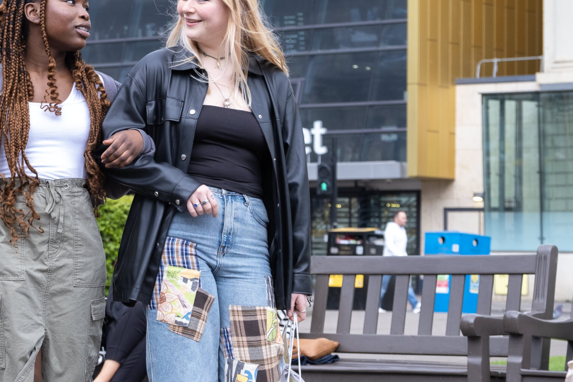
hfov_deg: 13.8
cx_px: 107
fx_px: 2356
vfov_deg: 9.3
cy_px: 101
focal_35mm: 148
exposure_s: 1/250
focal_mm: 58.7
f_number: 5.6
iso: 800
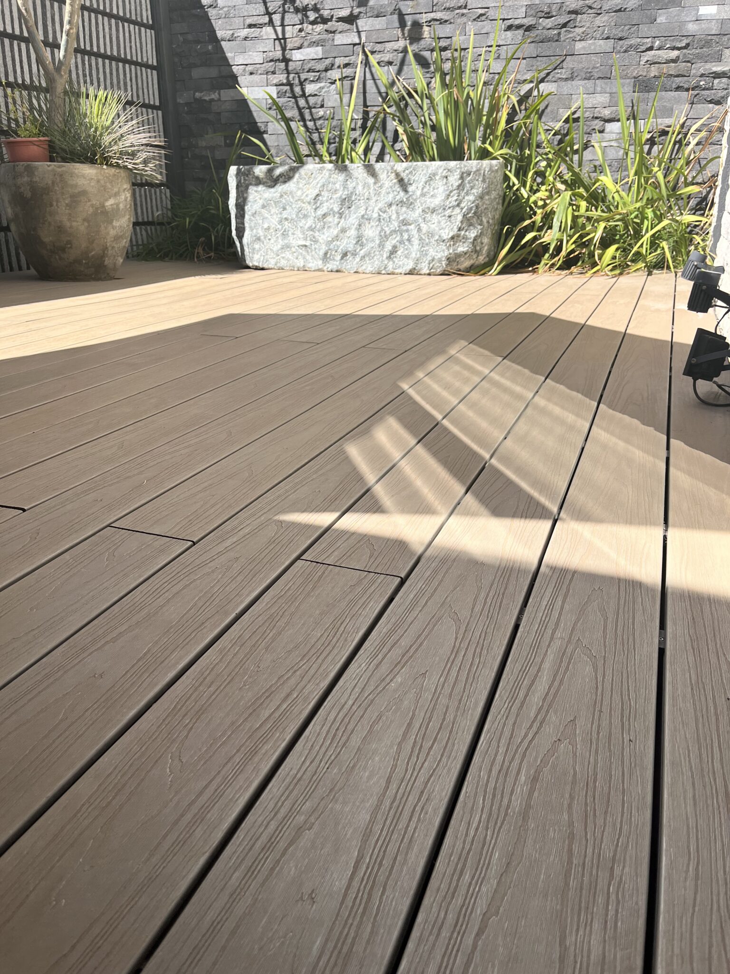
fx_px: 731
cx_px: 365
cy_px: 487
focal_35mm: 26
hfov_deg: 53.1
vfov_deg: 67.3
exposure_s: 1/1536
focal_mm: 5.1
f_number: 1.6
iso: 50
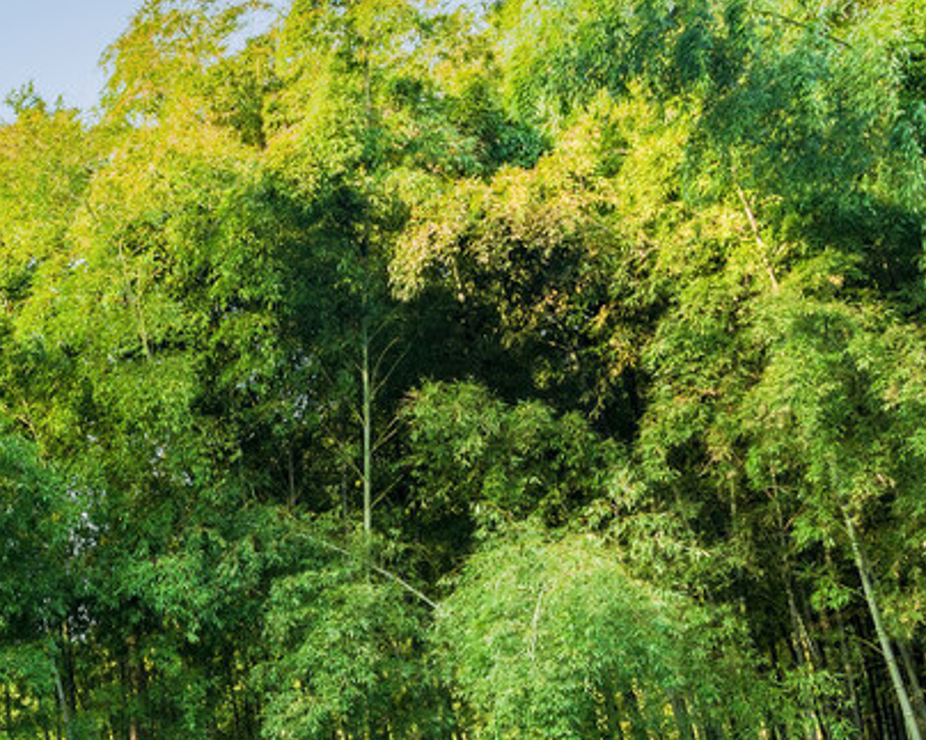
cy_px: 709
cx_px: -160
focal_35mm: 67
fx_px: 1836
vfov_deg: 22.1
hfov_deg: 25.6
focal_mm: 24
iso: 64
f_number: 14
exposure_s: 1/25
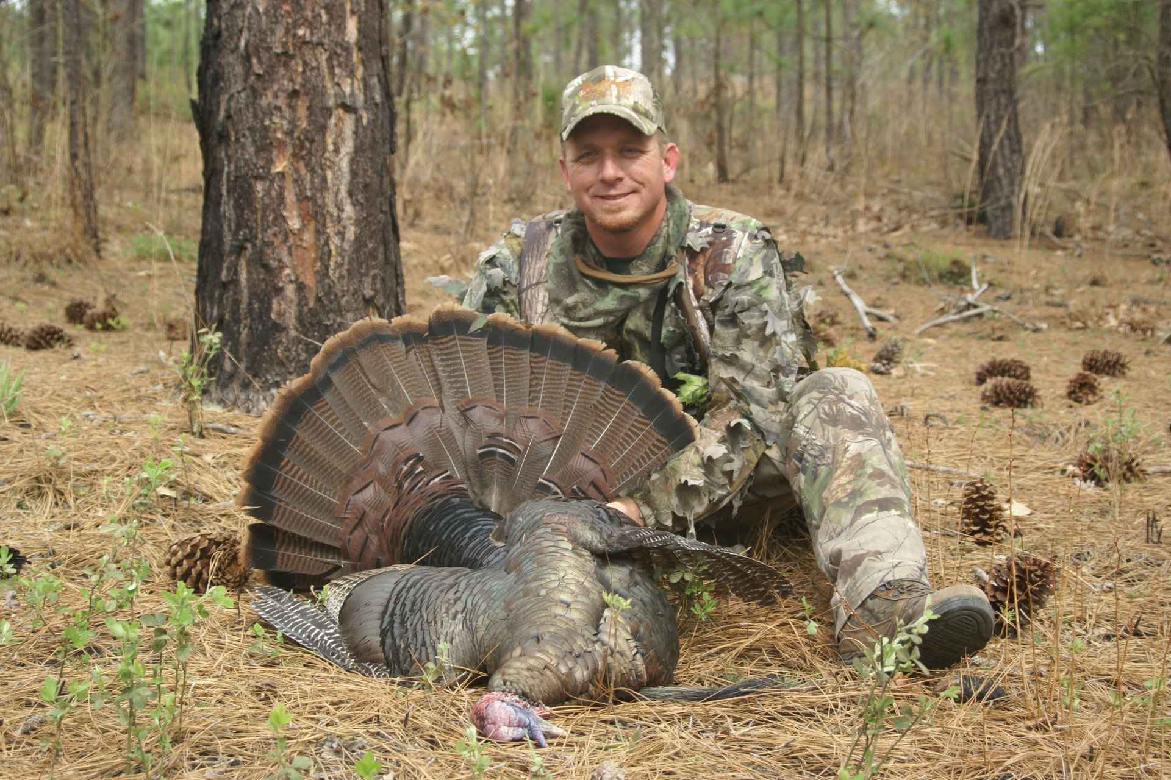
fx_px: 1952
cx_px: 586
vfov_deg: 22.6
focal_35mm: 60
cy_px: 390
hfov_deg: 33.4
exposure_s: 1/100
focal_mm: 40
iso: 100
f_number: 5.6
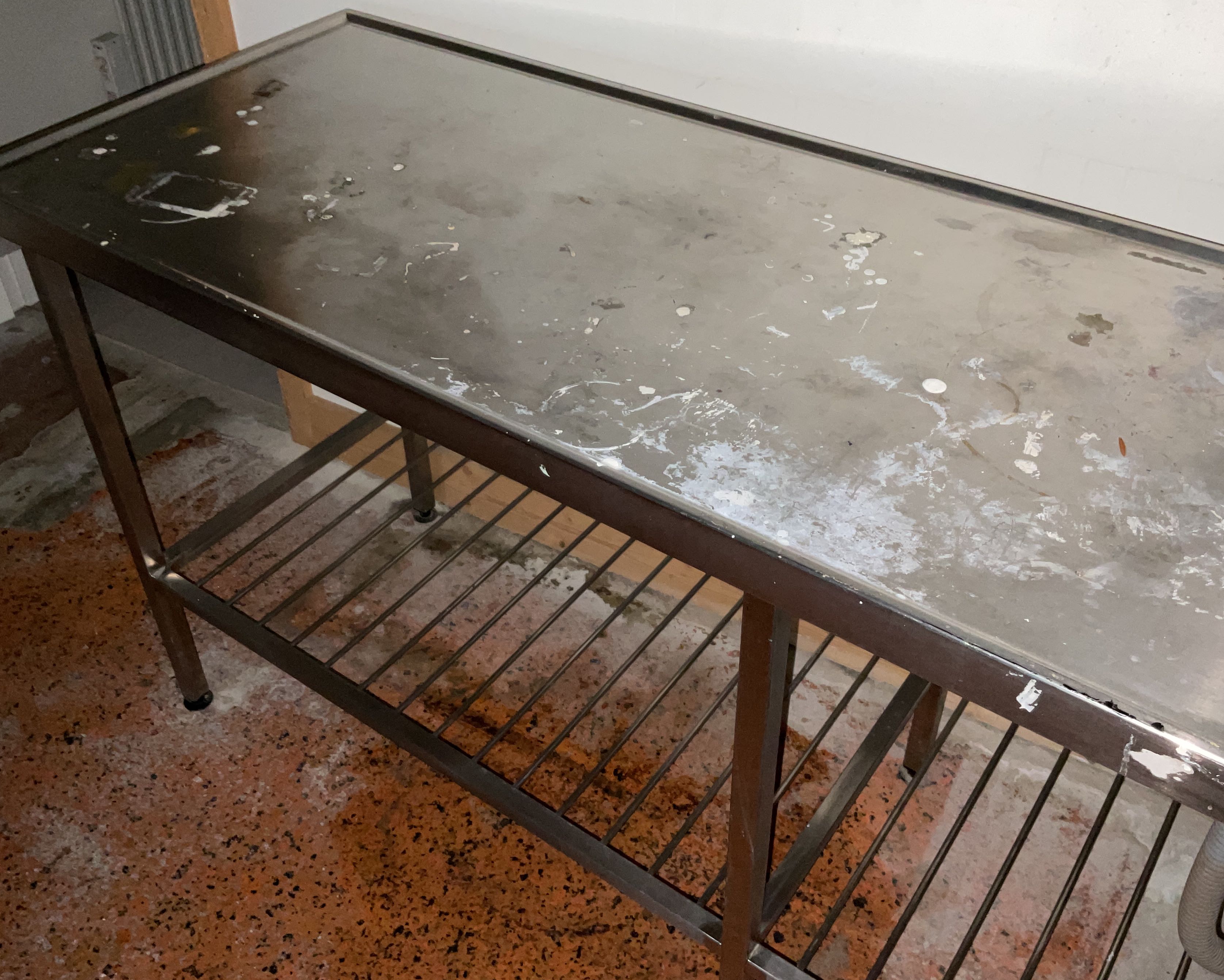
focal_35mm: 34
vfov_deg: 43.3
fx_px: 1232
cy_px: 455
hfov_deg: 52.8
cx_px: 624
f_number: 1.8
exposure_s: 1/22
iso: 80
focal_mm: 3
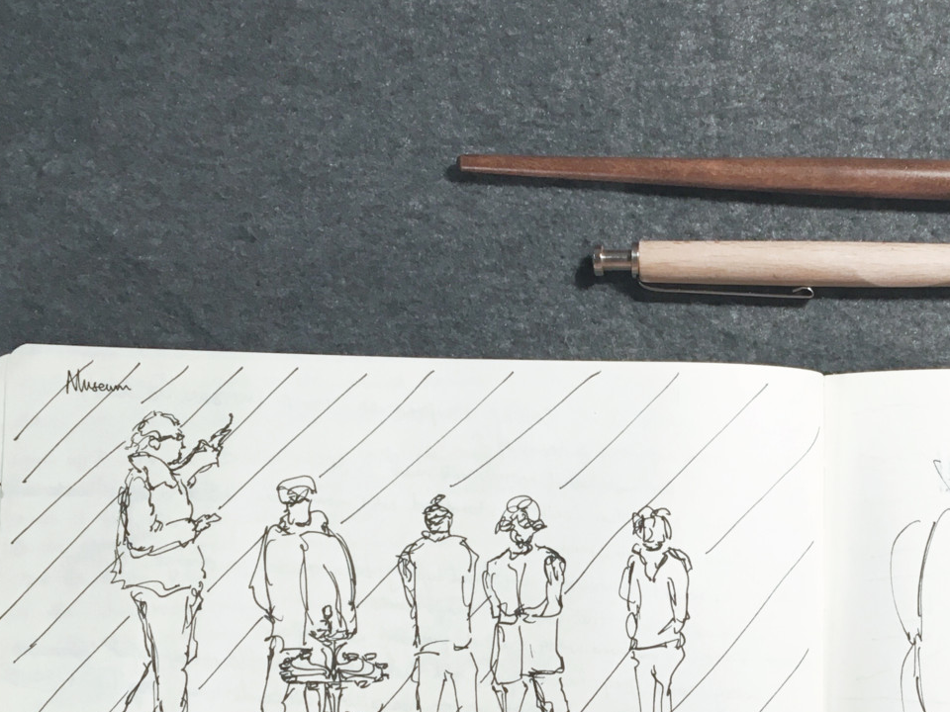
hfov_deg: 32.0
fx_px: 1592
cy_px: 577
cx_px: 816
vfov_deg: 24.8
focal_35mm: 58
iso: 50
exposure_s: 1/33
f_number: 2.2
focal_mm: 4.15
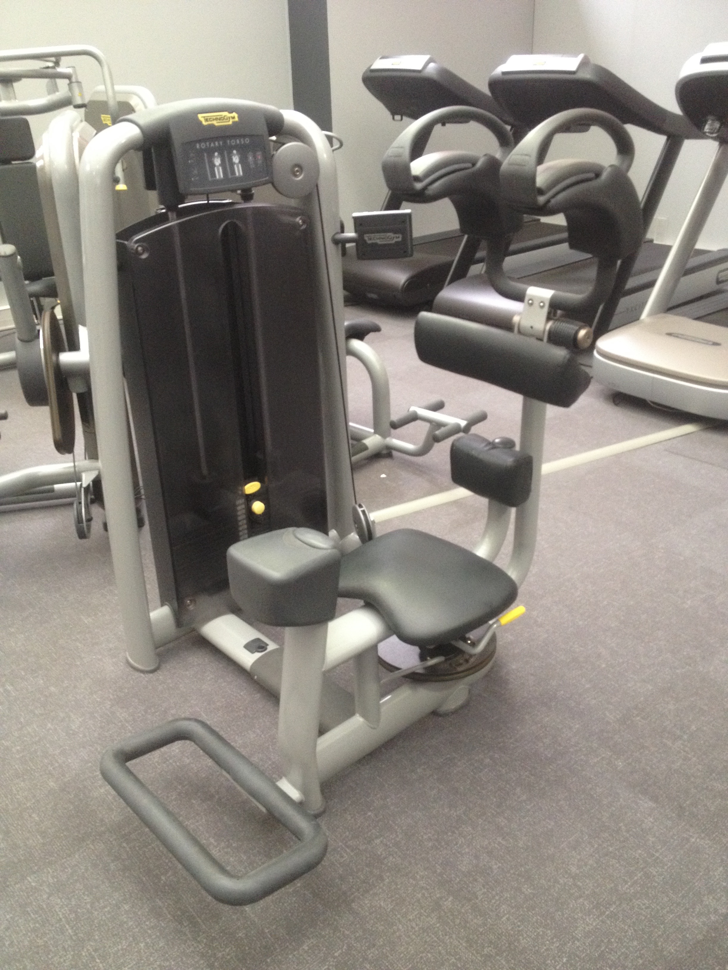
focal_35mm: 35
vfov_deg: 52.6
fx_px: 981
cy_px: 485
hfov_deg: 40.7
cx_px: 364
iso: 200
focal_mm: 4.28
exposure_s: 1/20
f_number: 2.4
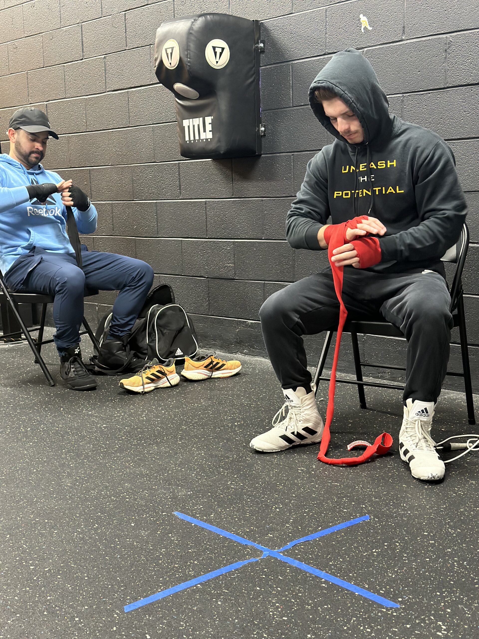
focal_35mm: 48
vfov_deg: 39.7
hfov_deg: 30.3
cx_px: 240
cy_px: 320
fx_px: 886
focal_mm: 6.86
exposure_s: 1/40
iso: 400
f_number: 1.78
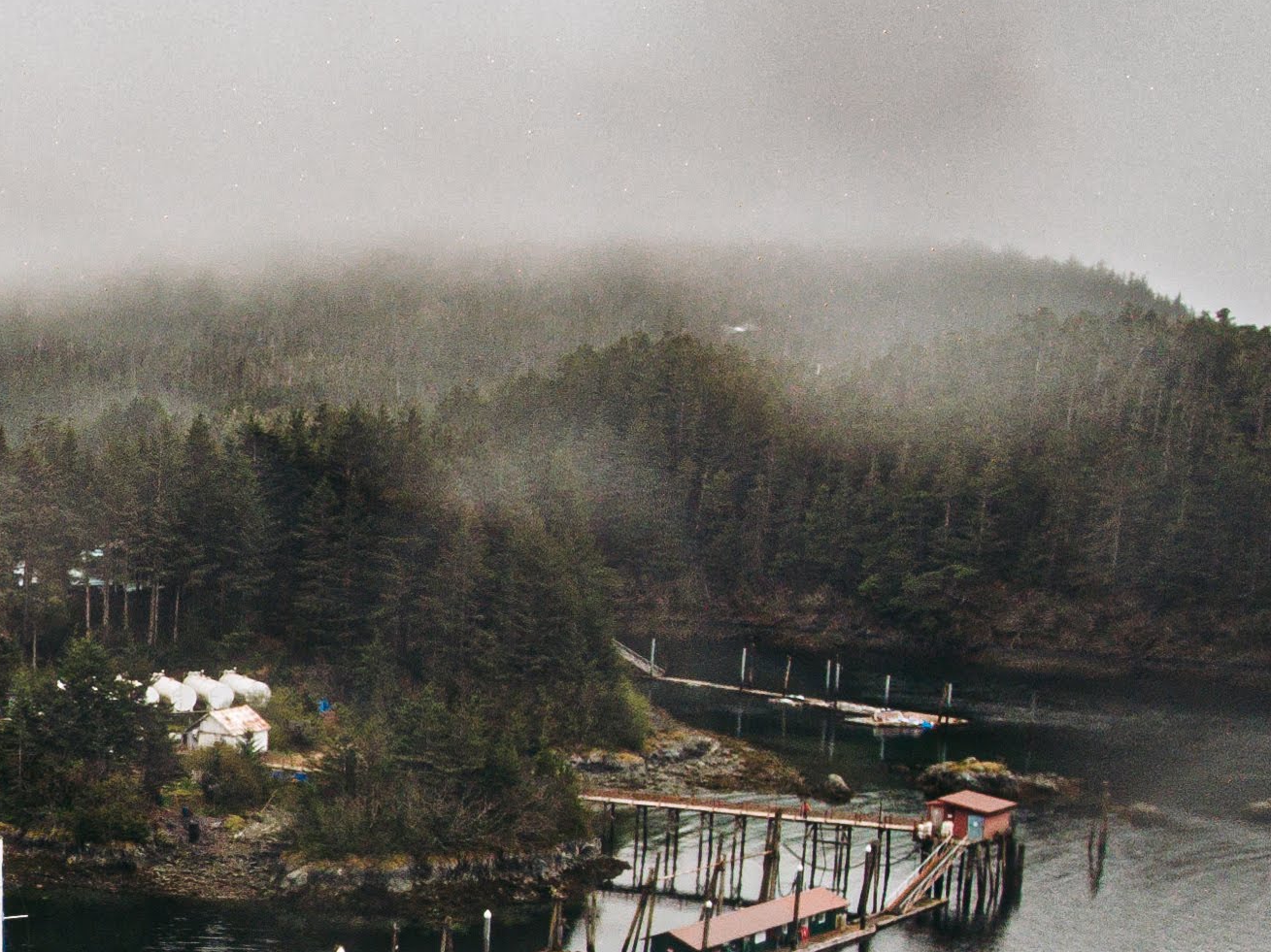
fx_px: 2239
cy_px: 913
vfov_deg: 23.2
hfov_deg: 27.5
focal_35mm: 61
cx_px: -286
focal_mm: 3.61
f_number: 2.8
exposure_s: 1/13
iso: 177
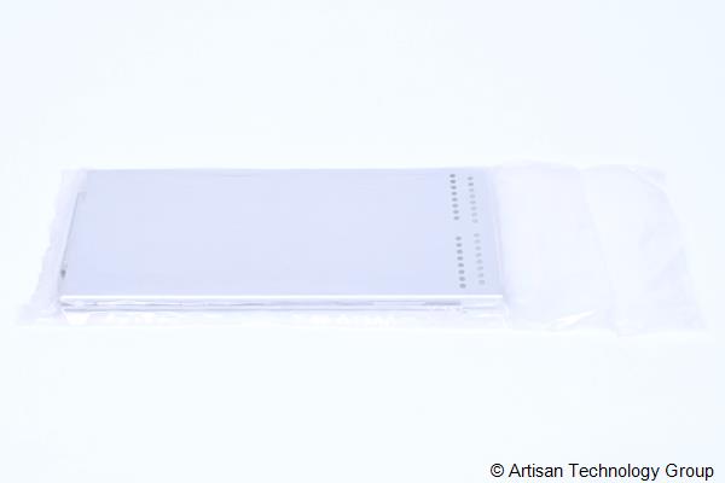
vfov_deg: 31.2
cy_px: 242
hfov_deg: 45.4
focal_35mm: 43
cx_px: 362
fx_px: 866
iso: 200
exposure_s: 1/200
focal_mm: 29
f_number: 16
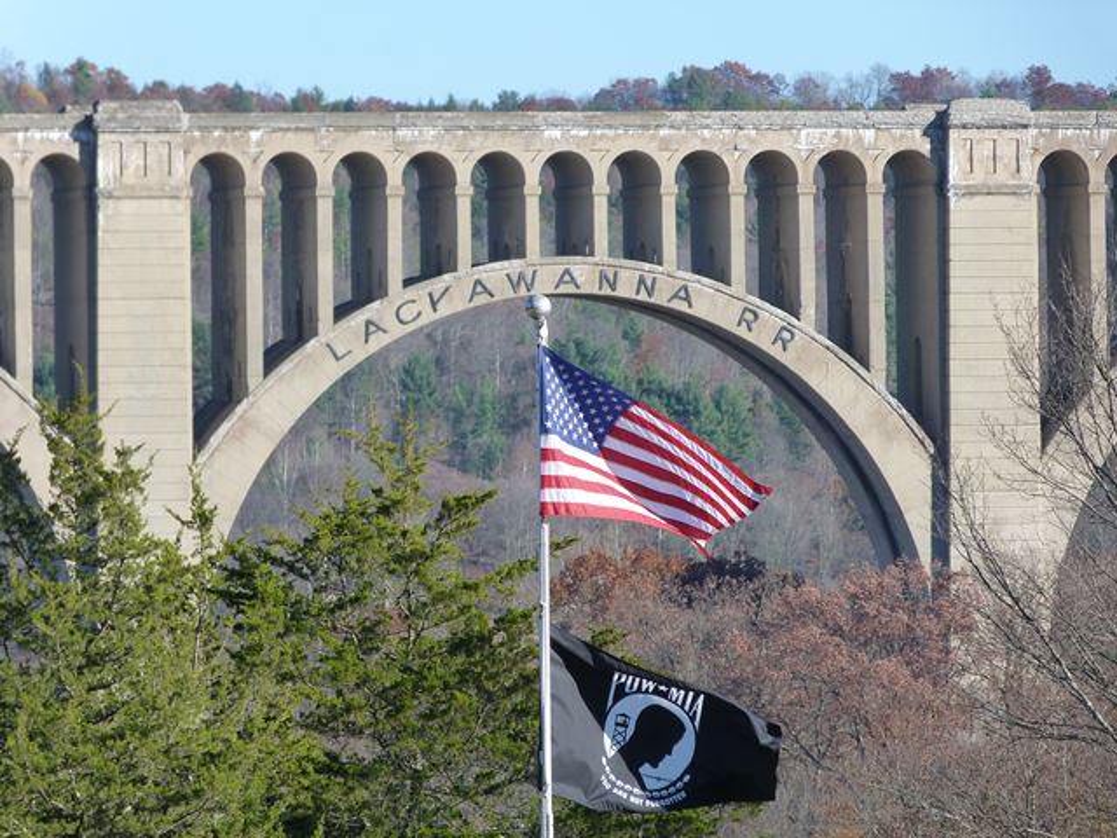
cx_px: 558
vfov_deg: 4.0
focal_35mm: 369
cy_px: 419
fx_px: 11907
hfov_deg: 5.4
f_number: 5
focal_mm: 66.3
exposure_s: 1/250
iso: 125
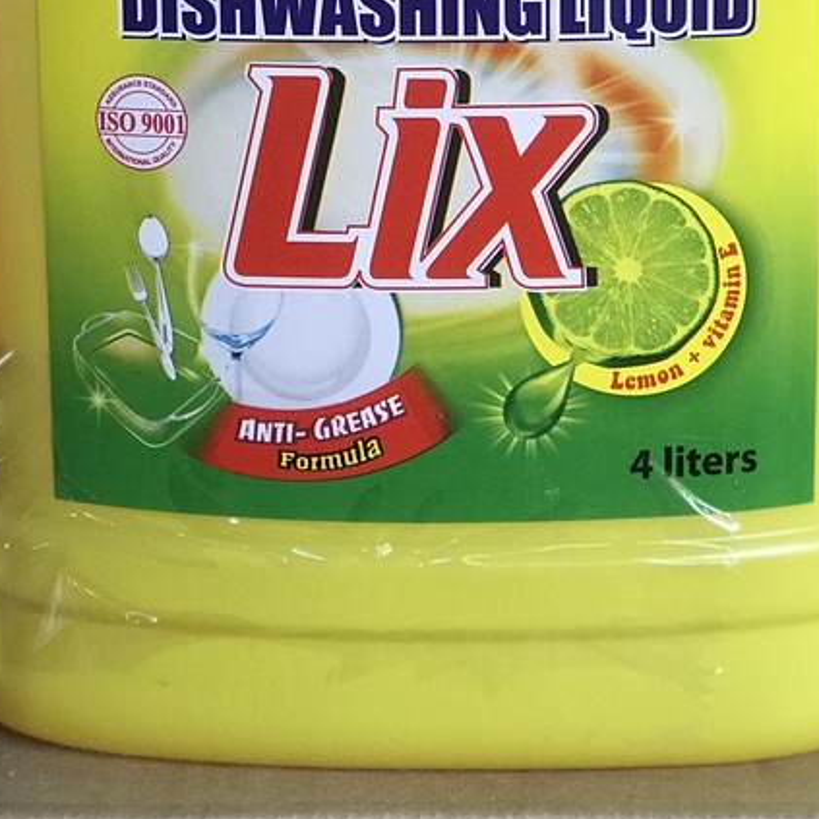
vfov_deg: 14.1
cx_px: 374
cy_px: 72
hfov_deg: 14.3
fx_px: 3266
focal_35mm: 122
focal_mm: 6.6
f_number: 2.8
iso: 100
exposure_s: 1/60
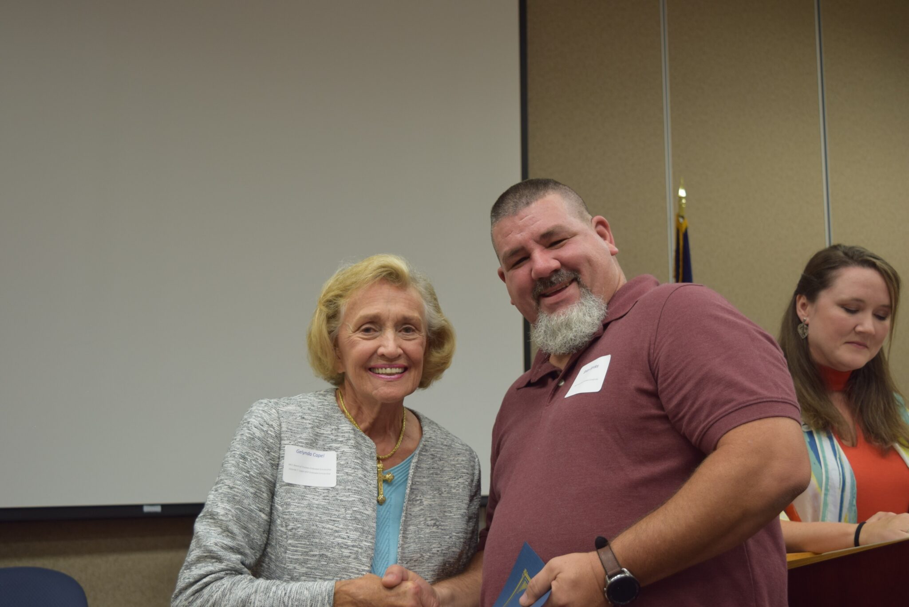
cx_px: 454
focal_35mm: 51
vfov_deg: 26.5
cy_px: 304
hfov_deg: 38.9
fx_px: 1289
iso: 400
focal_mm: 34
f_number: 4.5
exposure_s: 1/30
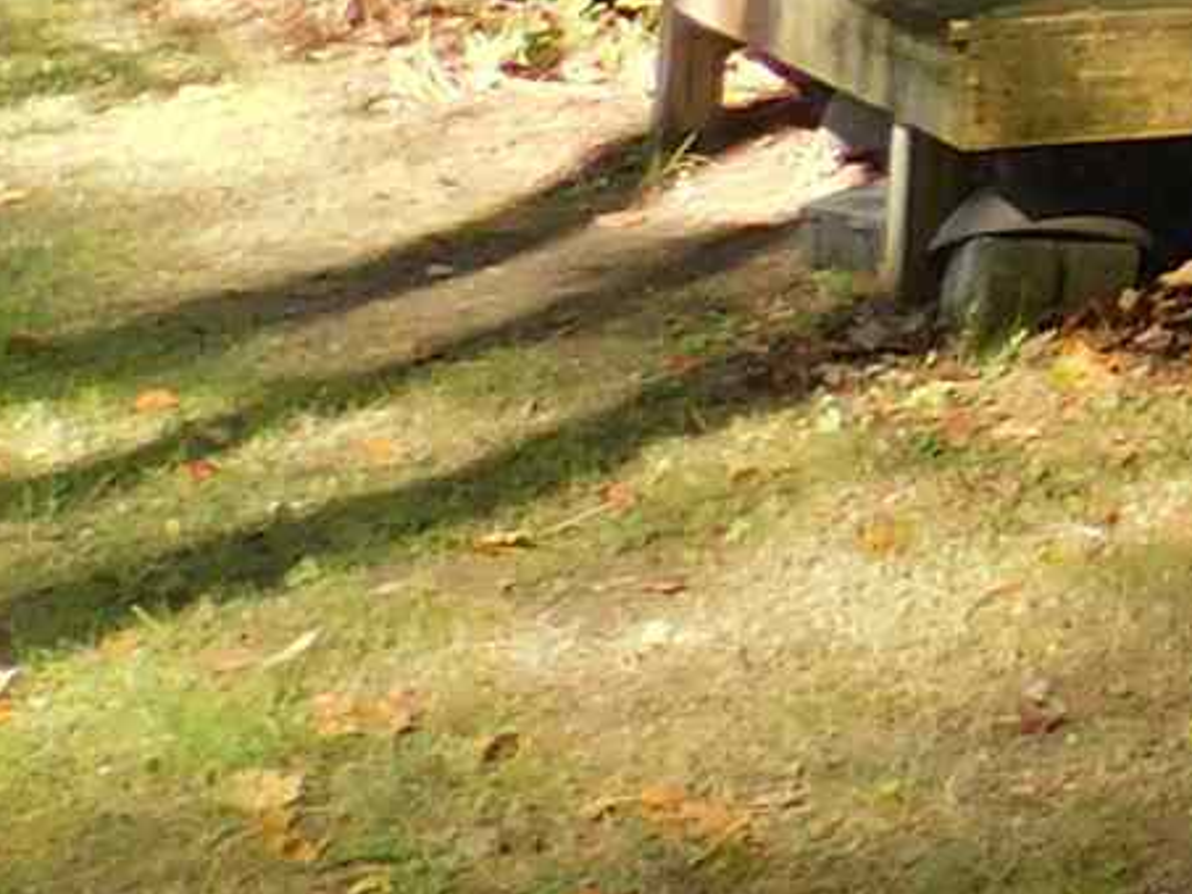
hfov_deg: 9.8
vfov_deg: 8.8
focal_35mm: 156
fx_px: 5373
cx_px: 3547
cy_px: -1075
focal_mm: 4
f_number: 3
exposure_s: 1/320
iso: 125
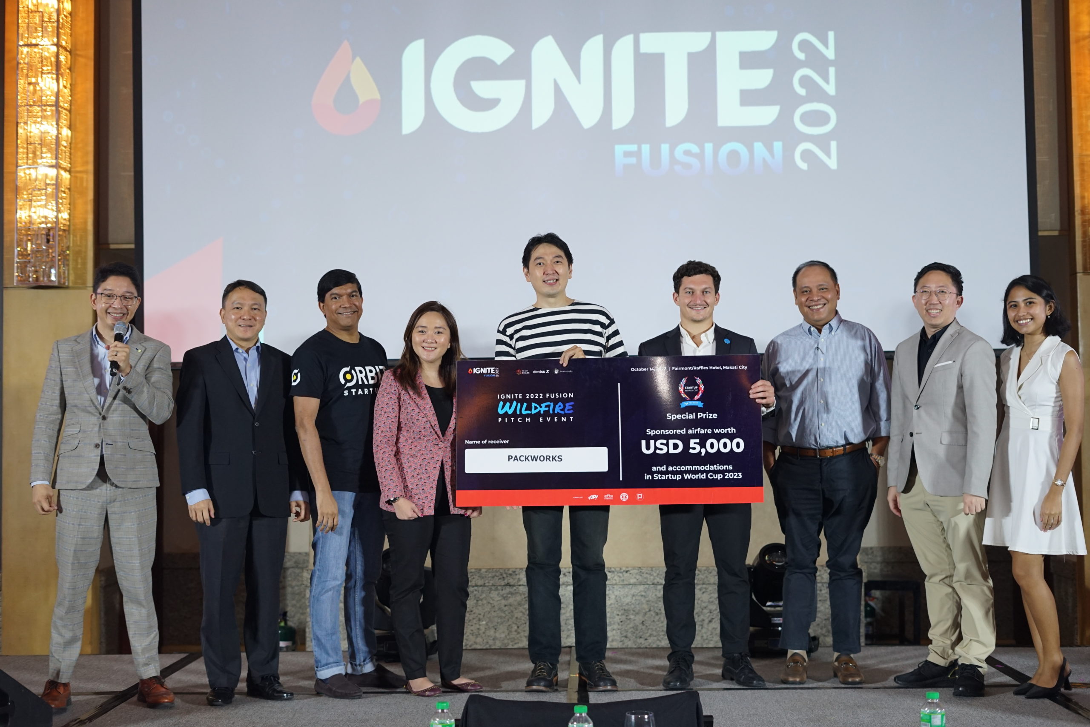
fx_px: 1514
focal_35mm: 50
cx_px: 545
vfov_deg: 27.0
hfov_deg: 39.6
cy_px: 364
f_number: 2.8
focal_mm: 50
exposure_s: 1/100
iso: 1000
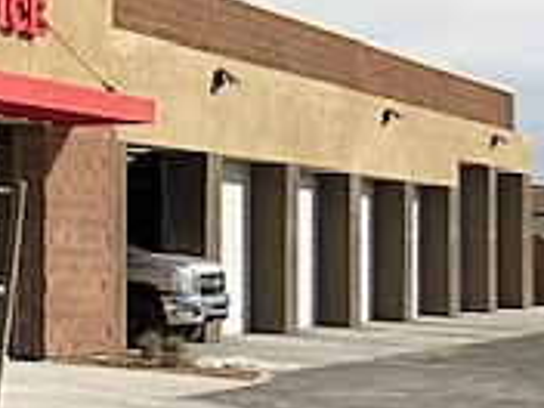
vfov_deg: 14.5
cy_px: 170
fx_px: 1603
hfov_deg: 17.4
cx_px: -269
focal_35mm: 102
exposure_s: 1/2088
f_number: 1.8
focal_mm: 3.99
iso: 20
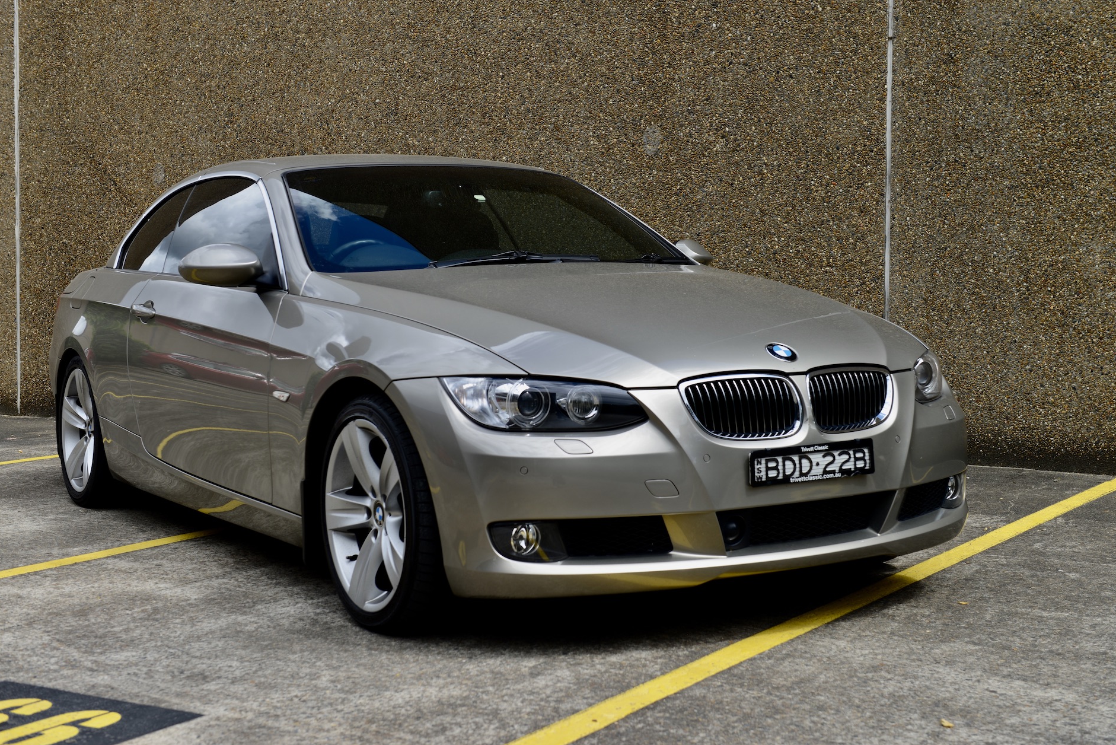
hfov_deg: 38.9
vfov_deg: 26.5
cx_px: 578
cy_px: 353
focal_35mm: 51
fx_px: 1581
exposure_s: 1/250
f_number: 6.3
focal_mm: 48
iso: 100
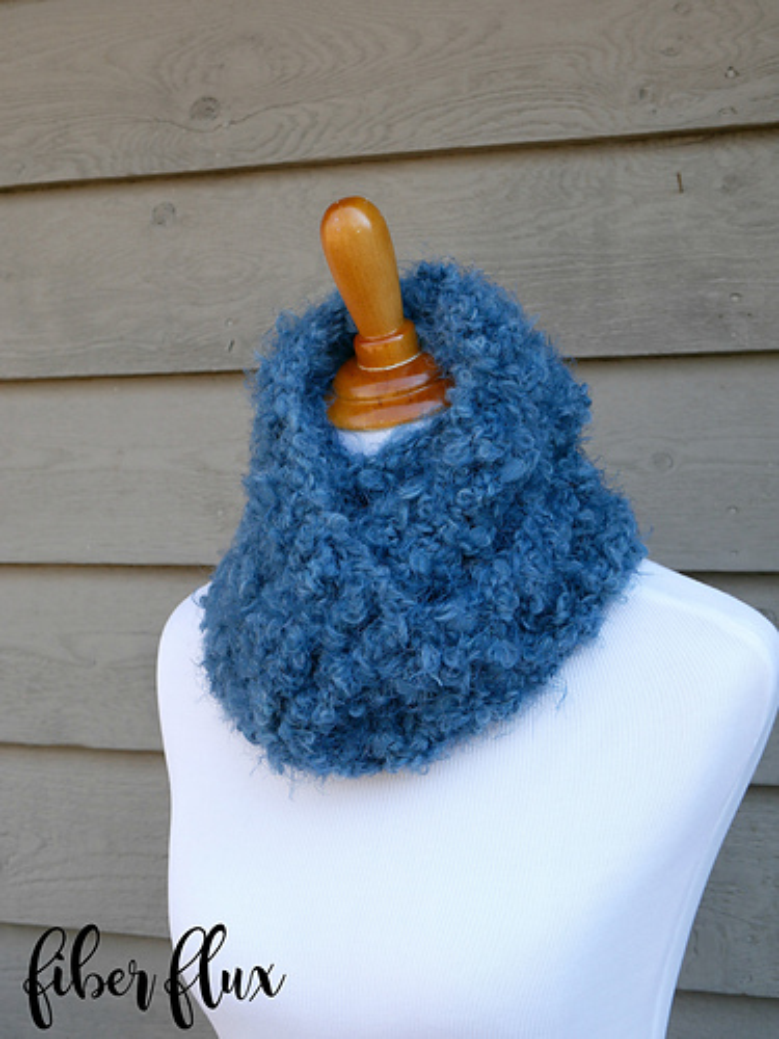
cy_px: 520
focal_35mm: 48
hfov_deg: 30.3
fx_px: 1440
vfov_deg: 39.7
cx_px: 390
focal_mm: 24
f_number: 5.2
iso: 200
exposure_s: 1/125
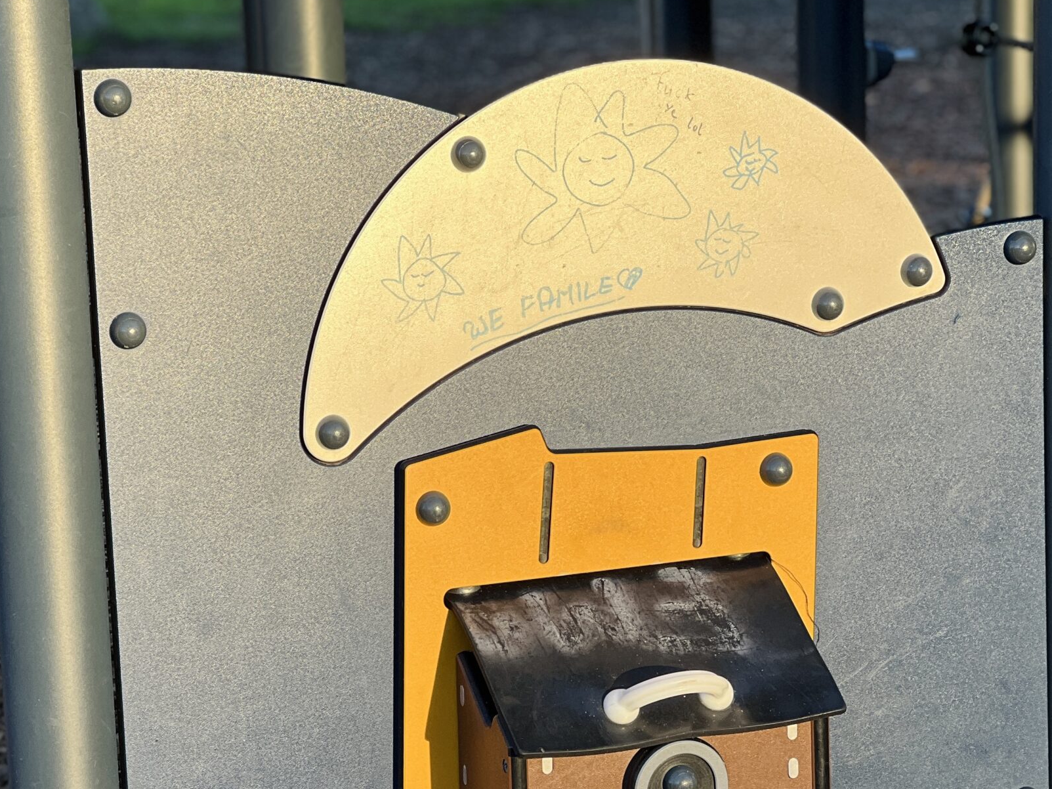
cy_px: 547
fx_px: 3738
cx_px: 569
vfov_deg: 12.0
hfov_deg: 16.0
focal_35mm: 123
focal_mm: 9
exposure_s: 1/121
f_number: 2.8
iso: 32
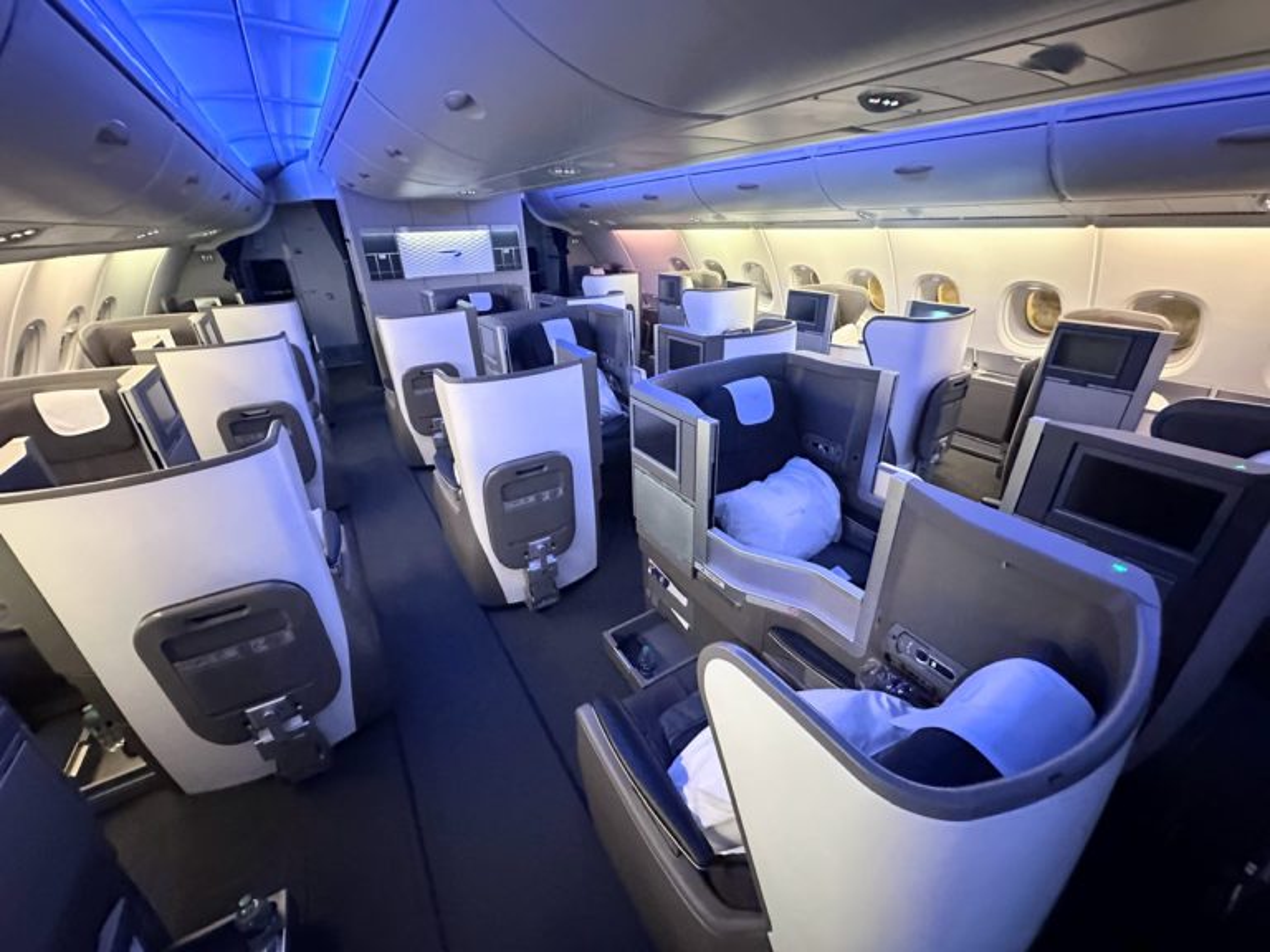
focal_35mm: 14
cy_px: 476
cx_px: 635
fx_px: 514
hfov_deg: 102.1
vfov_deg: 85.7
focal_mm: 2.22
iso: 1250
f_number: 2.2
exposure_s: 1/37
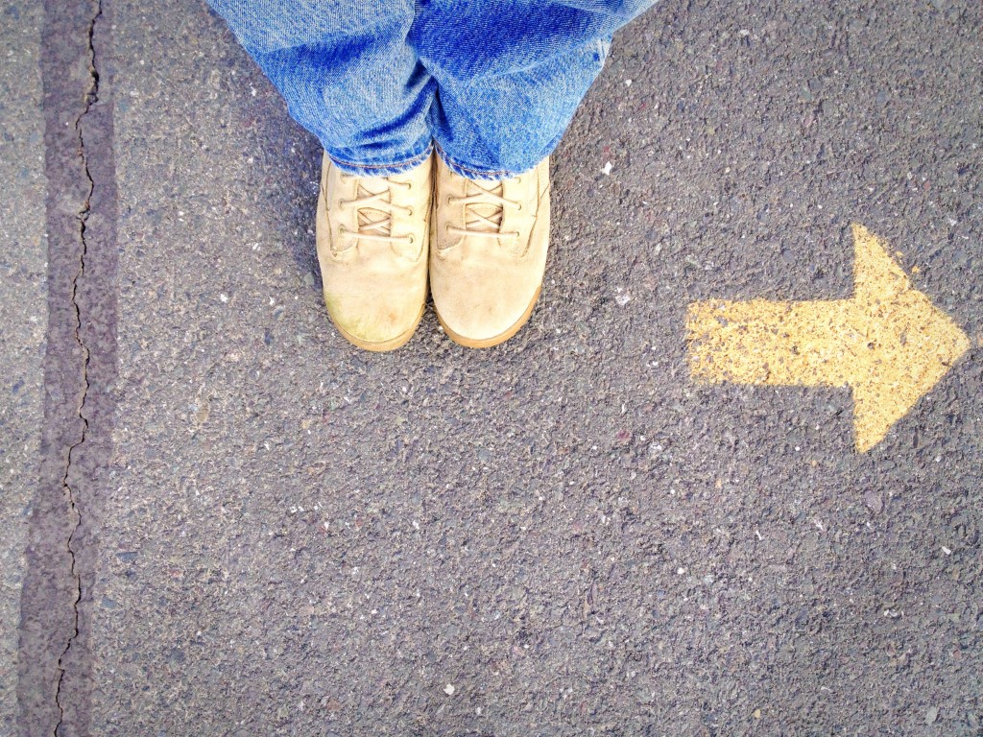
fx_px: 994
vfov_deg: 40.7
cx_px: 492
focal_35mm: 35
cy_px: 368
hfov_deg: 52.6
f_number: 2.4
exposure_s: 1/258
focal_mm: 4.3
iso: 50
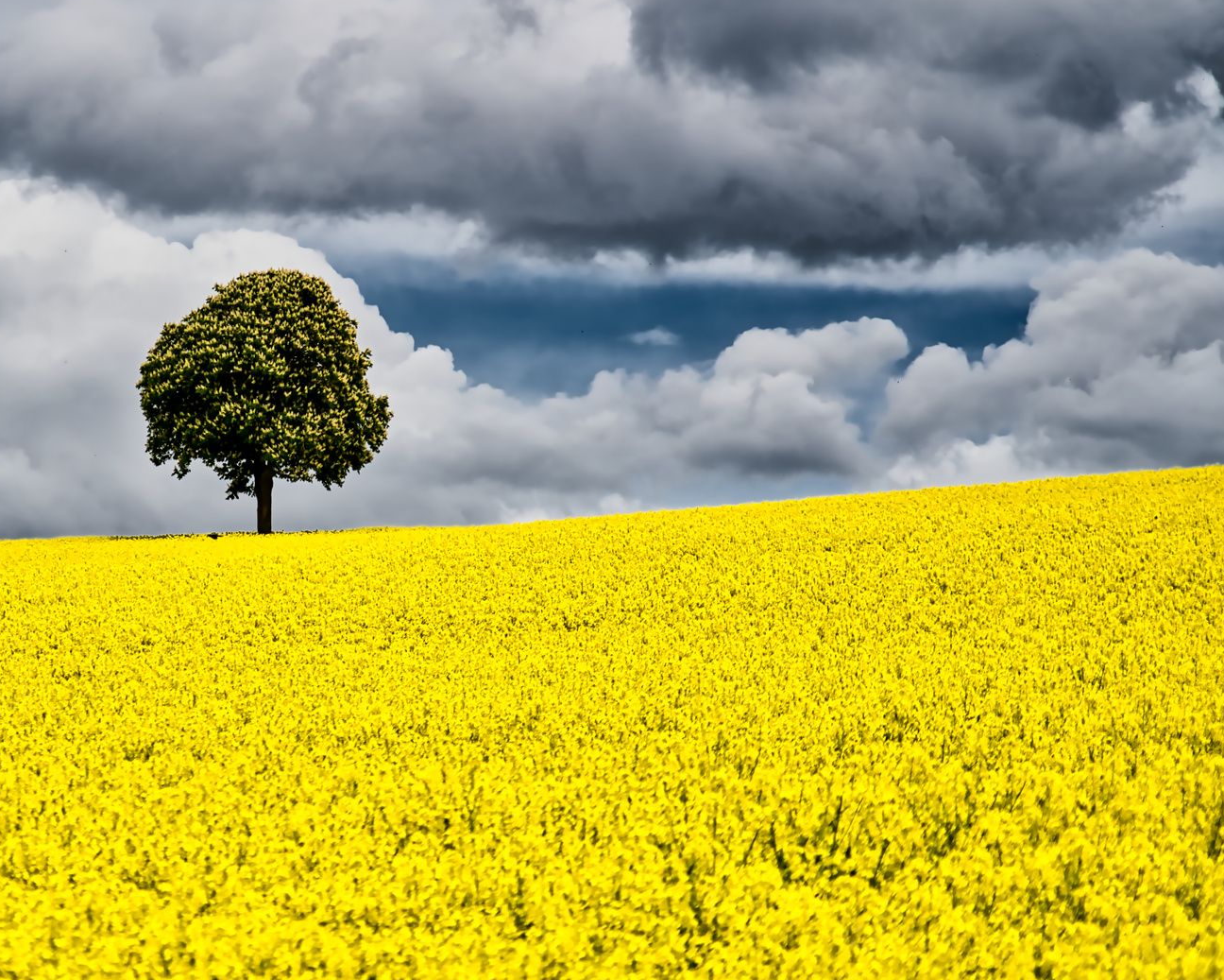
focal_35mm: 129
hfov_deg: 14.9
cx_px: 468
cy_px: 500
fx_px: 4673
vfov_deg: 12.0
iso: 100
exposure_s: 1/800
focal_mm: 110
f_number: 6.3
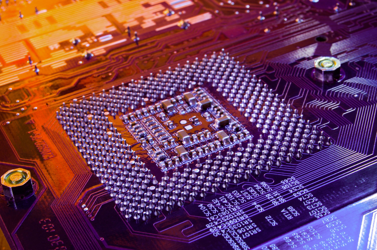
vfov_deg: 16.5
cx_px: 188
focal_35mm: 82
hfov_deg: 24.6
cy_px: 125
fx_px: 863
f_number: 22
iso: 200
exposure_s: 15
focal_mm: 55
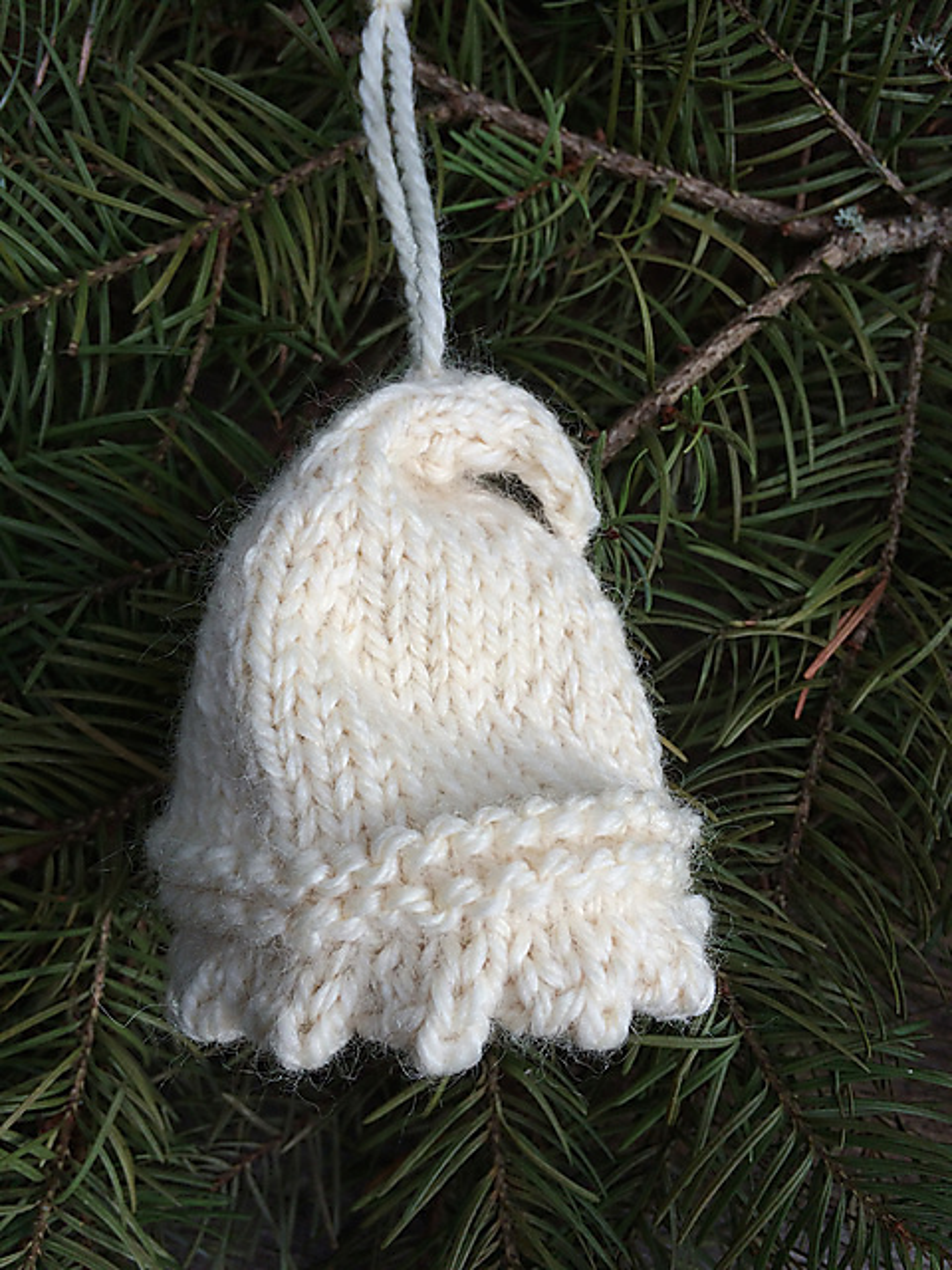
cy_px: 635
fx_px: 1063
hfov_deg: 48.2
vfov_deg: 61.7
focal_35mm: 29
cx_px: 476
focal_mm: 4.15
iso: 32
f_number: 2.2
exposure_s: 1/789
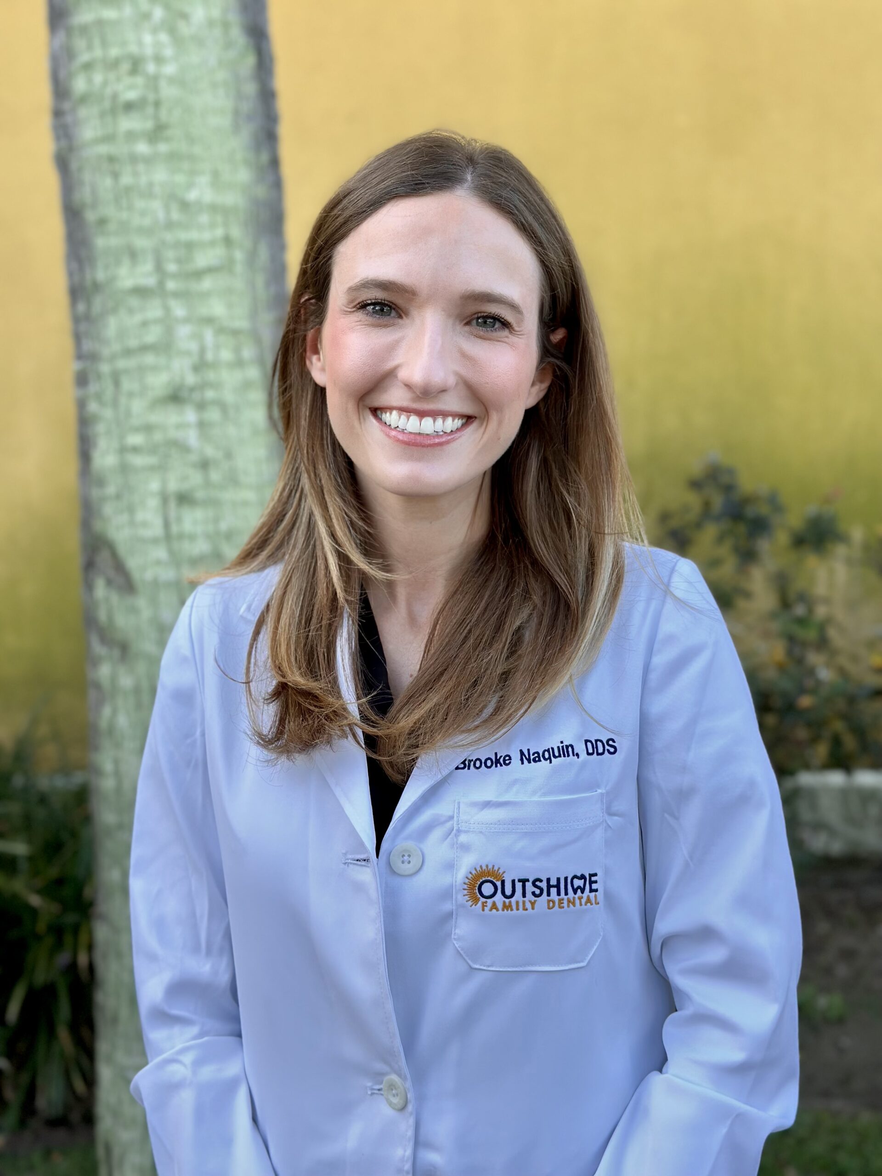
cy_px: 588
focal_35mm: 48
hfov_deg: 30.3
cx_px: 441
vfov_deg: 39.7
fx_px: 1631
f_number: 1.78
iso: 80
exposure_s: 1/767
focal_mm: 6.86
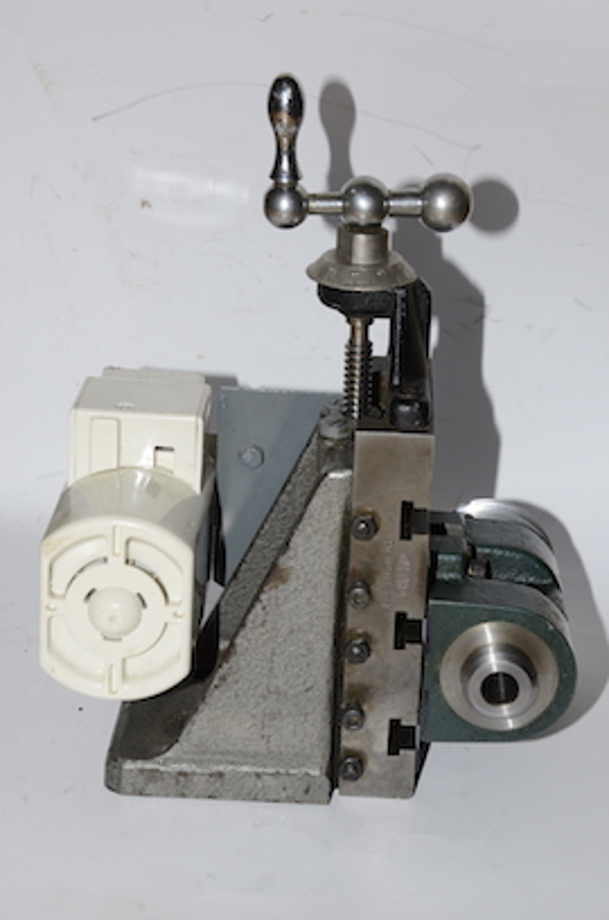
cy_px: 460
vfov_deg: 26.0
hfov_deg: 17.4
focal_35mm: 78
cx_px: 304
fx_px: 1989
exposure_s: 1/60
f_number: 11
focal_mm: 52
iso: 640
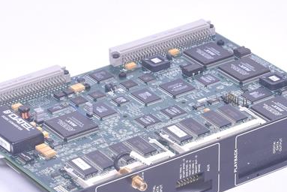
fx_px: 862
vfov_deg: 12.7
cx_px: 165
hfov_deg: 18.9
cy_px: 136
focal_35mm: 108
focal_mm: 46
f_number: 11
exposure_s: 1/200
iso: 200
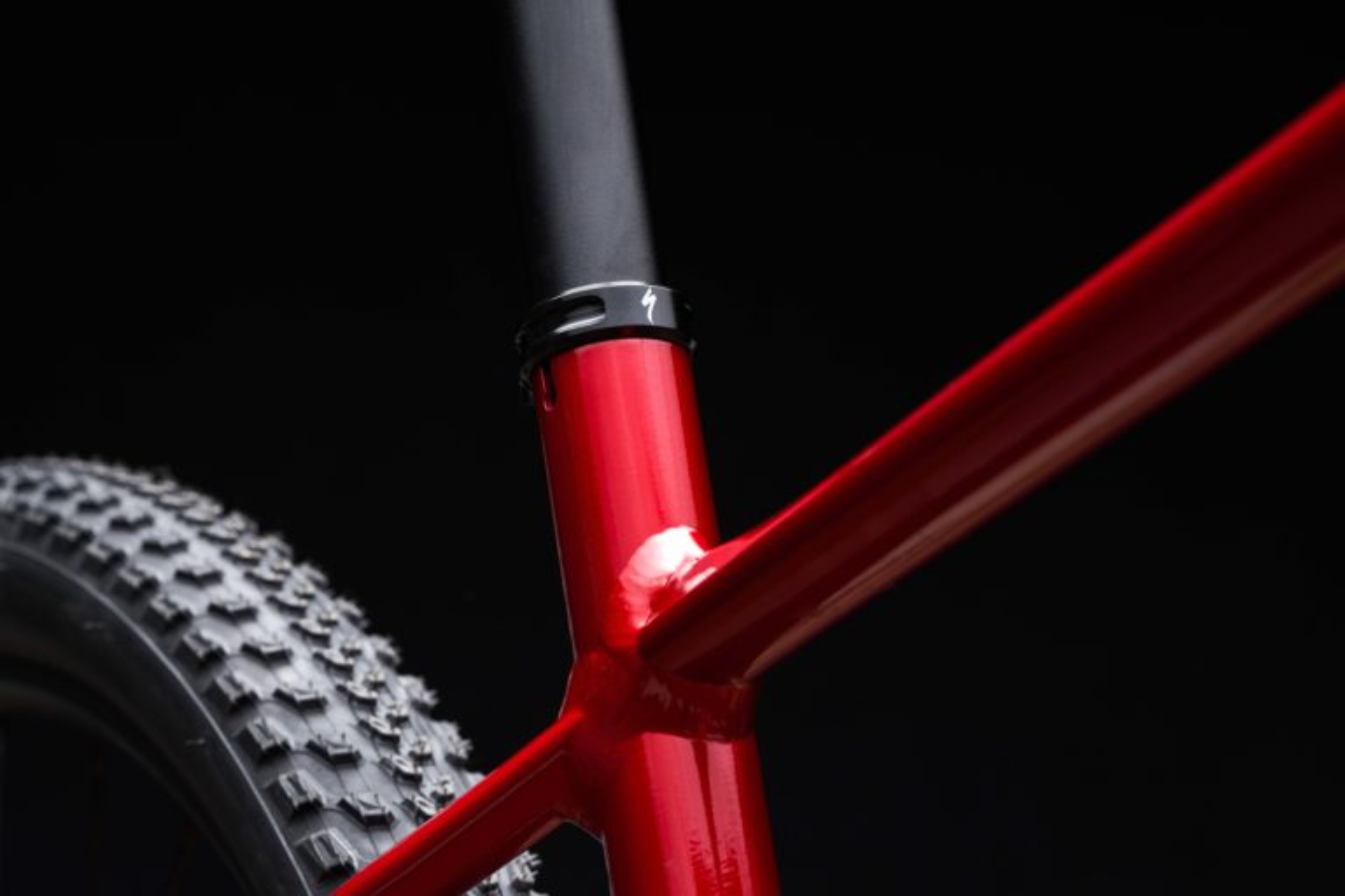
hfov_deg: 22.6
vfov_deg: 15.2
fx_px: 3362
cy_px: 448
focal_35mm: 90
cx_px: 672
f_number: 8
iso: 320
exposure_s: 1/125
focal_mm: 90
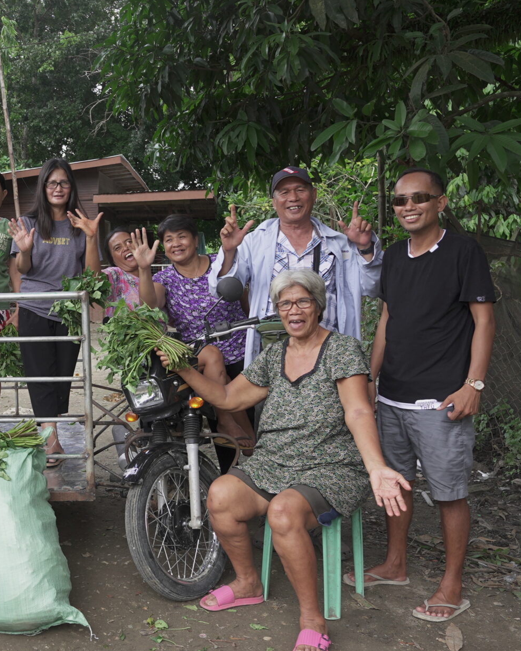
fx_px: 752
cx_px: 3
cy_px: 326
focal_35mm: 39
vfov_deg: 46.8
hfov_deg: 34.8
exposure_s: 1/200
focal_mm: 17
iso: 125
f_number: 3.5
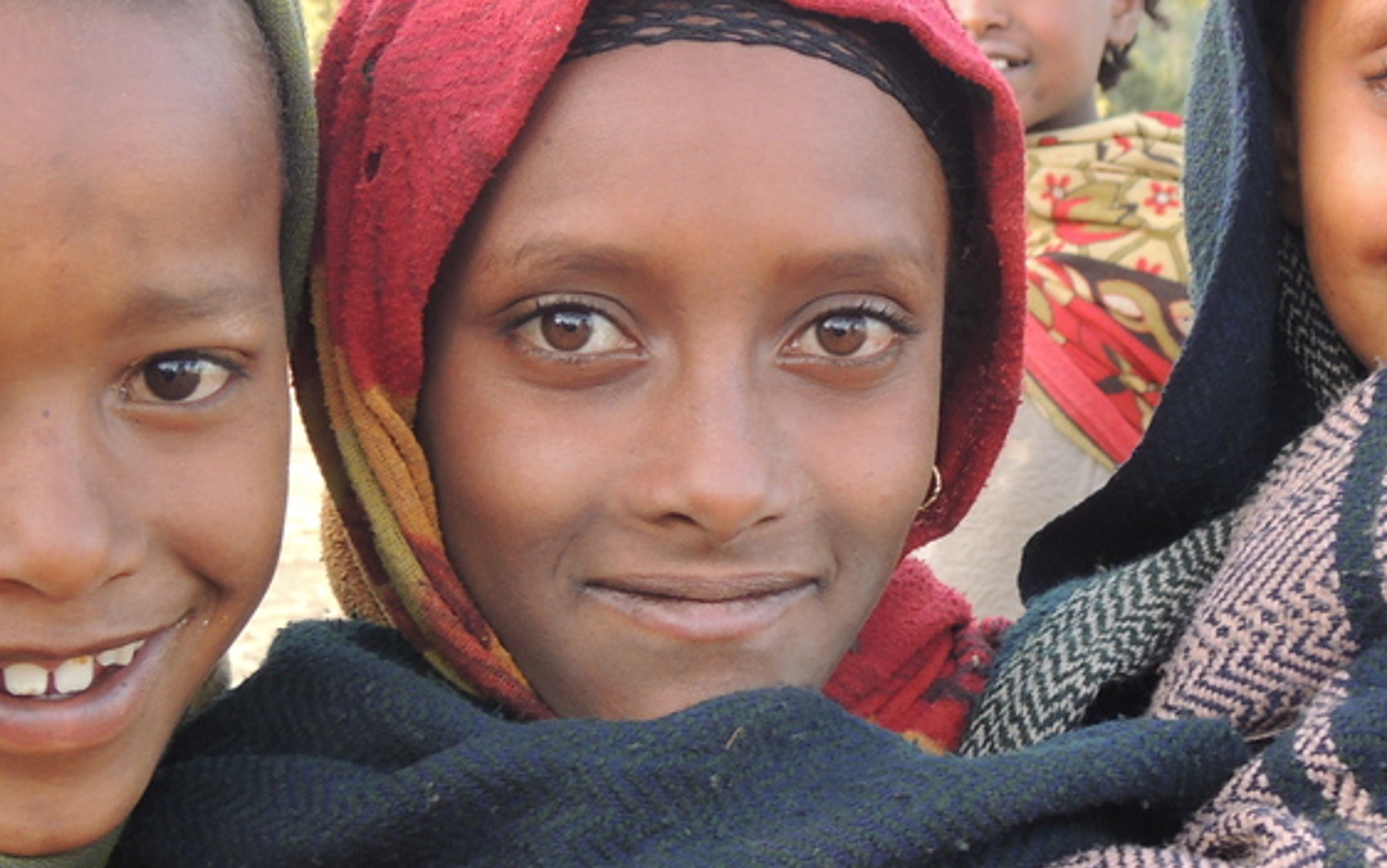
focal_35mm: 87
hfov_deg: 23.8
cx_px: 766
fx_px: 3290
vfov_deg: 15.0
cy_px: 448
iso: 220
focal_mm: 8.1
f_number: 3.5
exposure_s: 1/50
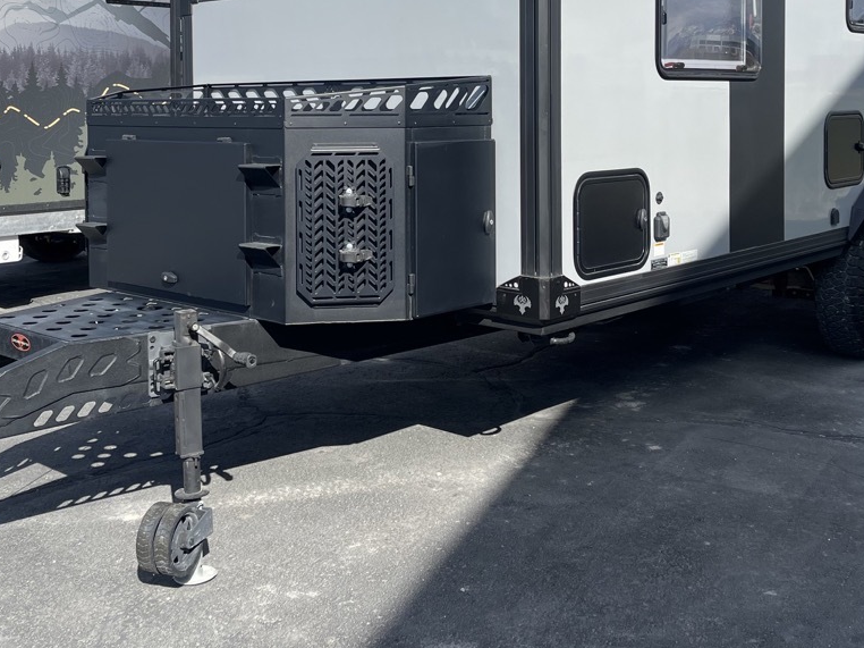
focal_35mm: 42
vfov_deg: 33.5
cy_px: 144
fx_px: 1048
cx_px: 423
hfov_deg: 44.8
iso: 32
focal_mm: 5.1
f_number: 1.6
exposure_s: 1/3344
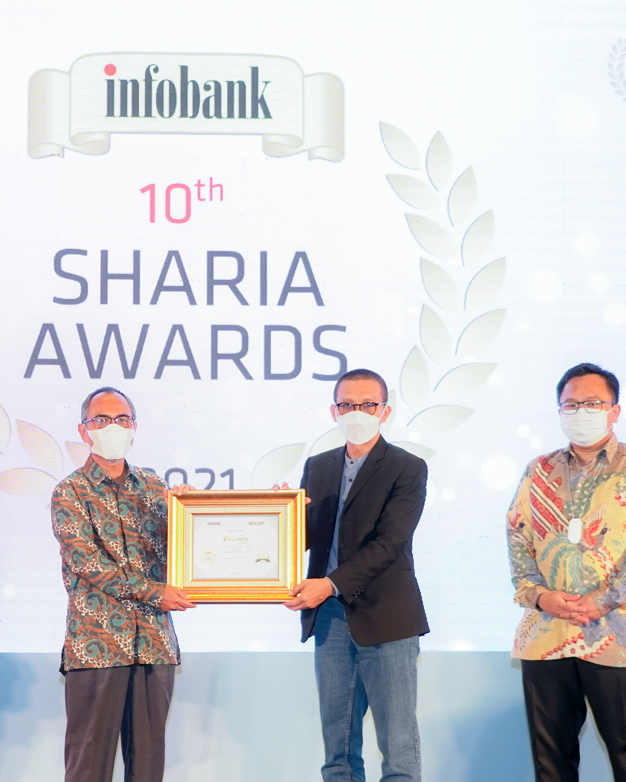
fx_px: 1251
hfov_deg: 27.9
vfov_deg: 34.7
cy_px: 392
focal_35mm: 54
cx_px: 200
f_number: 4
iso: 1250
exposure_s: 1/100
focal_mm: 38
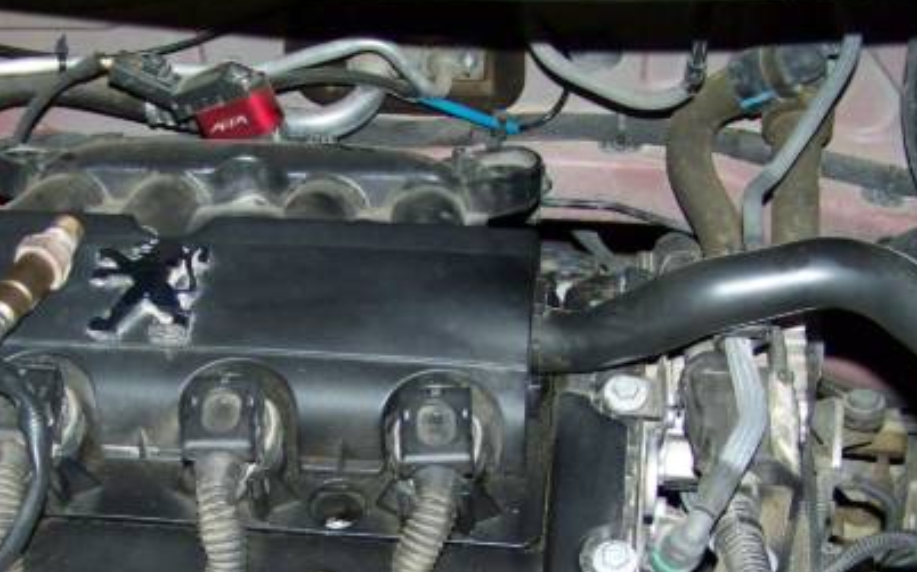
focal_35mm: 77
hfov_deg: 26.6
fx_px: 1924
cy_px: 499
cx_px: 287
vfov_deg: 16.7
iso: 200
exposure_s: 1/30
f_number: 2.8
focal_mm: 6.3
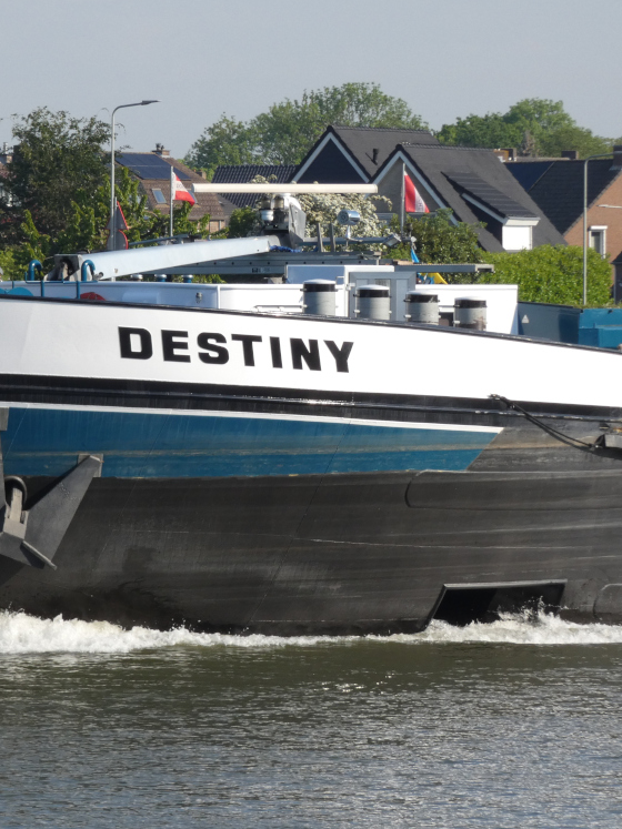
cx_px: 147
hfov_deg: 5.9
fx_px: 6063
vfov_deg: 7.8
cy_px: 414
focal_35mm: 253
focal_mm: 33.9
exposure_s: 1/500
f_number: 5.5
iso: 125
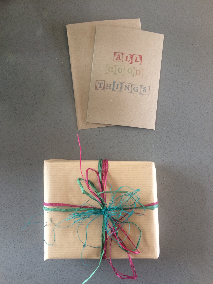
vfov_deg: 61.7
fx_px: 238
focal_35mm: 29
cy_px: 142
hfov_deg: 48.2
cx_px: 106
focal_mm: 4.15
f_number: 2.2
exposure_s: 1/33
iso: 125
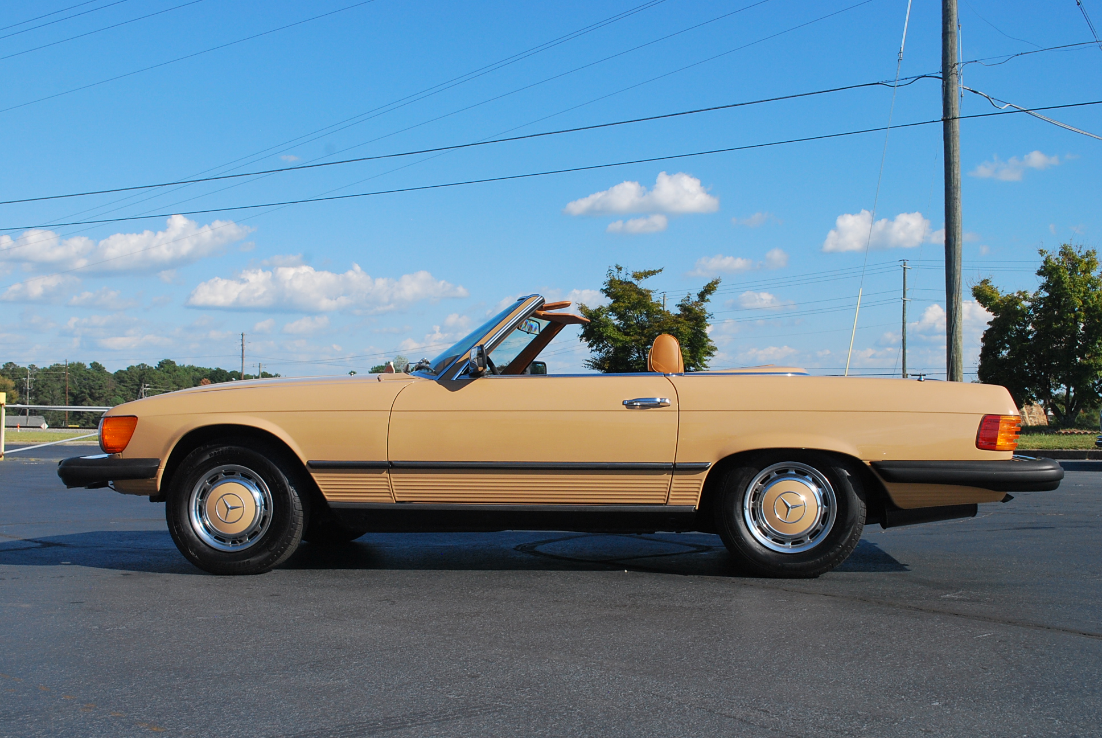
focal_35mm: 42
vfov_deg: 32.0
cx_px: 551
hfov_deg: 46.3
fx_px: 1287
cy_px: 369
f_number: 11
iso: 400
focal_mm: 28
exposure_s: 1/500
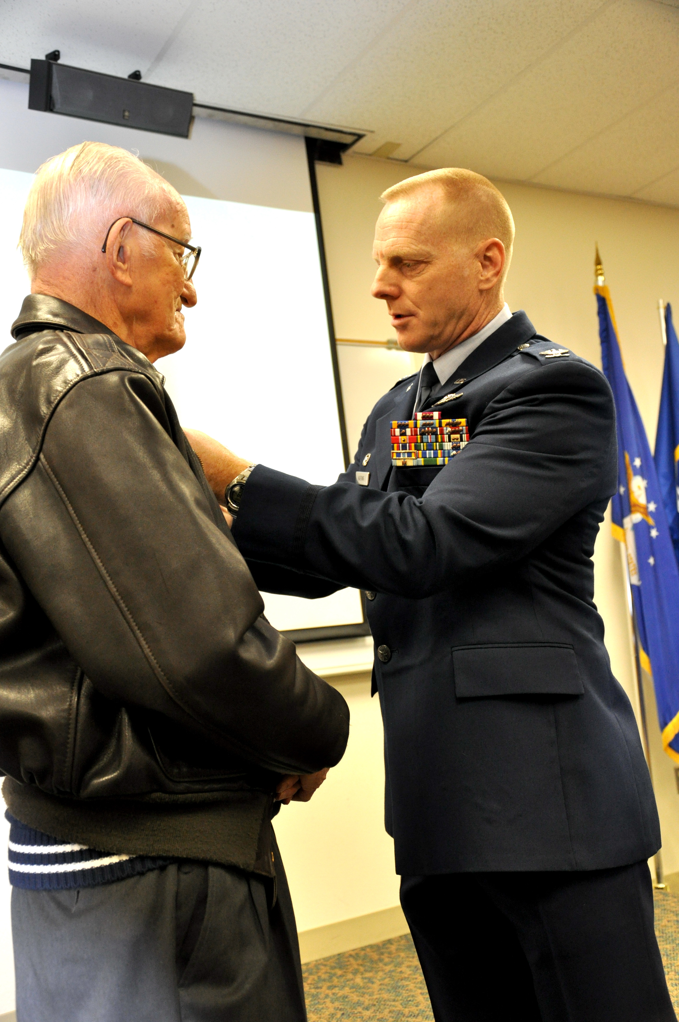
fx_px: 1106
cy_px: 511
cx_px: 340
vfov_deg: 49.6
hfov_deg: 34.1
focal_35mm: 39
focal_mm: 26
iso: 800
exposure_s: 1/60
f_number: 4
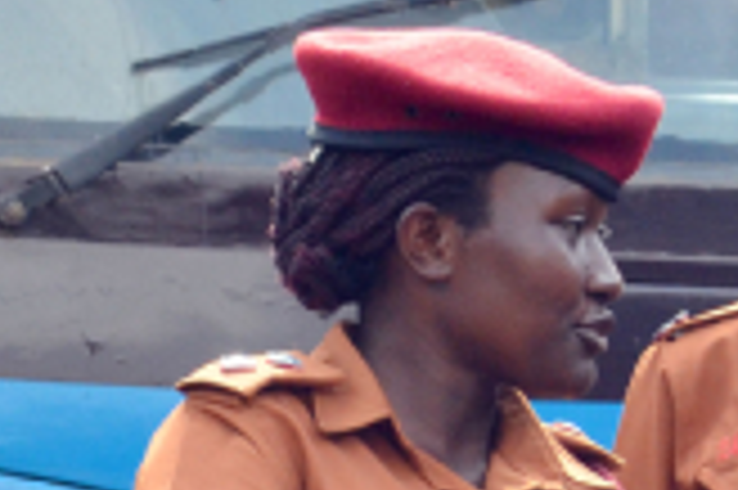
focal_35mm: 477
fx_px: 9769
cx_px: 976
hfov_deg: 4.3
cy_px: 1047
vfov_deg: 2.9
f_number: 6.3
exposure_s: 1/640
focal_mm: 58
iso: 800
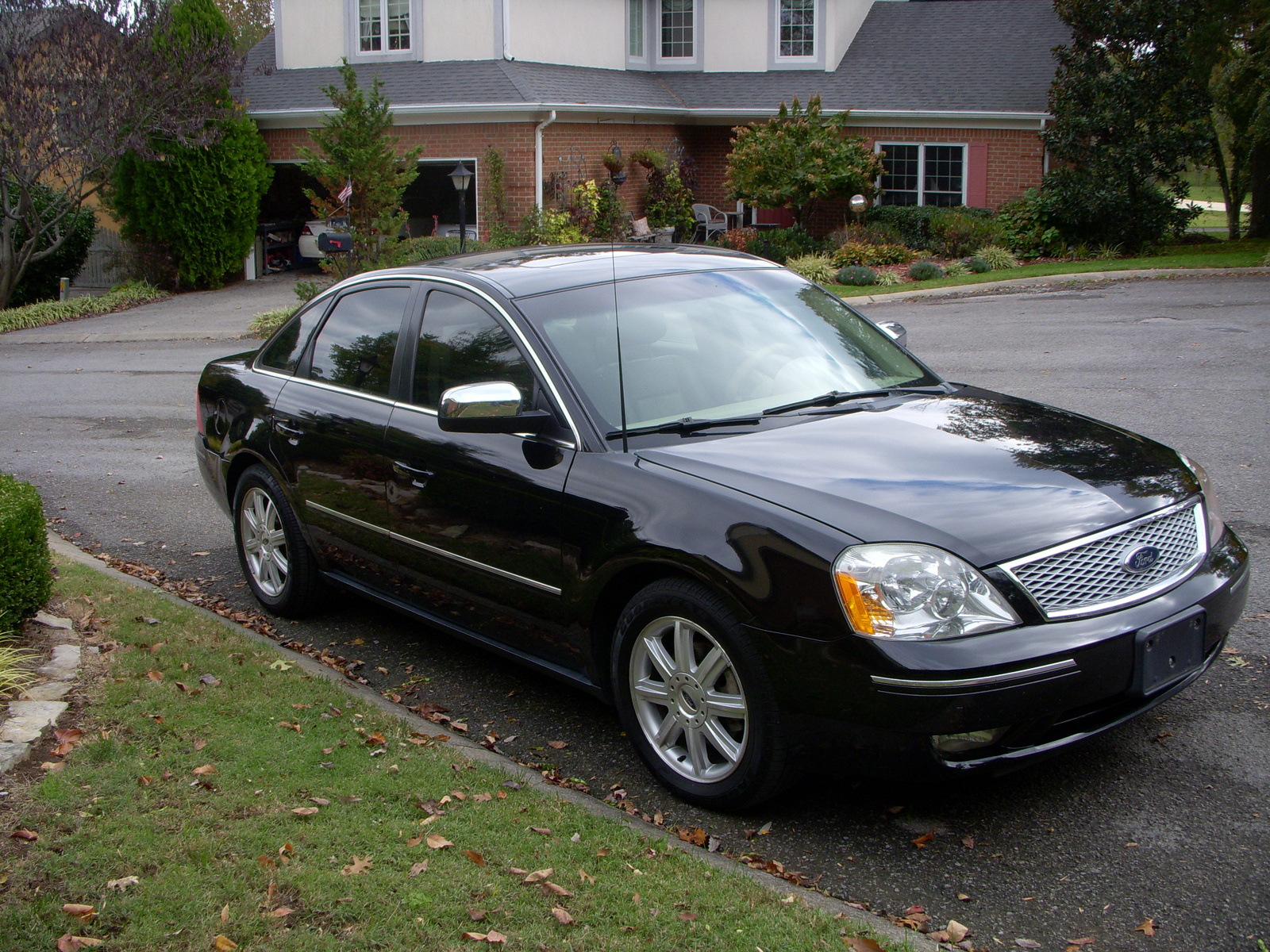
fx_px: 1394
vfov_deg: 37.7
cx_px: 635
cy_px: 476
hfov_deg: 49.0
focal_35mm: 38
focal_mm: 6.3
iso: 100
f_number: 3.3
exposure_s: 1/320
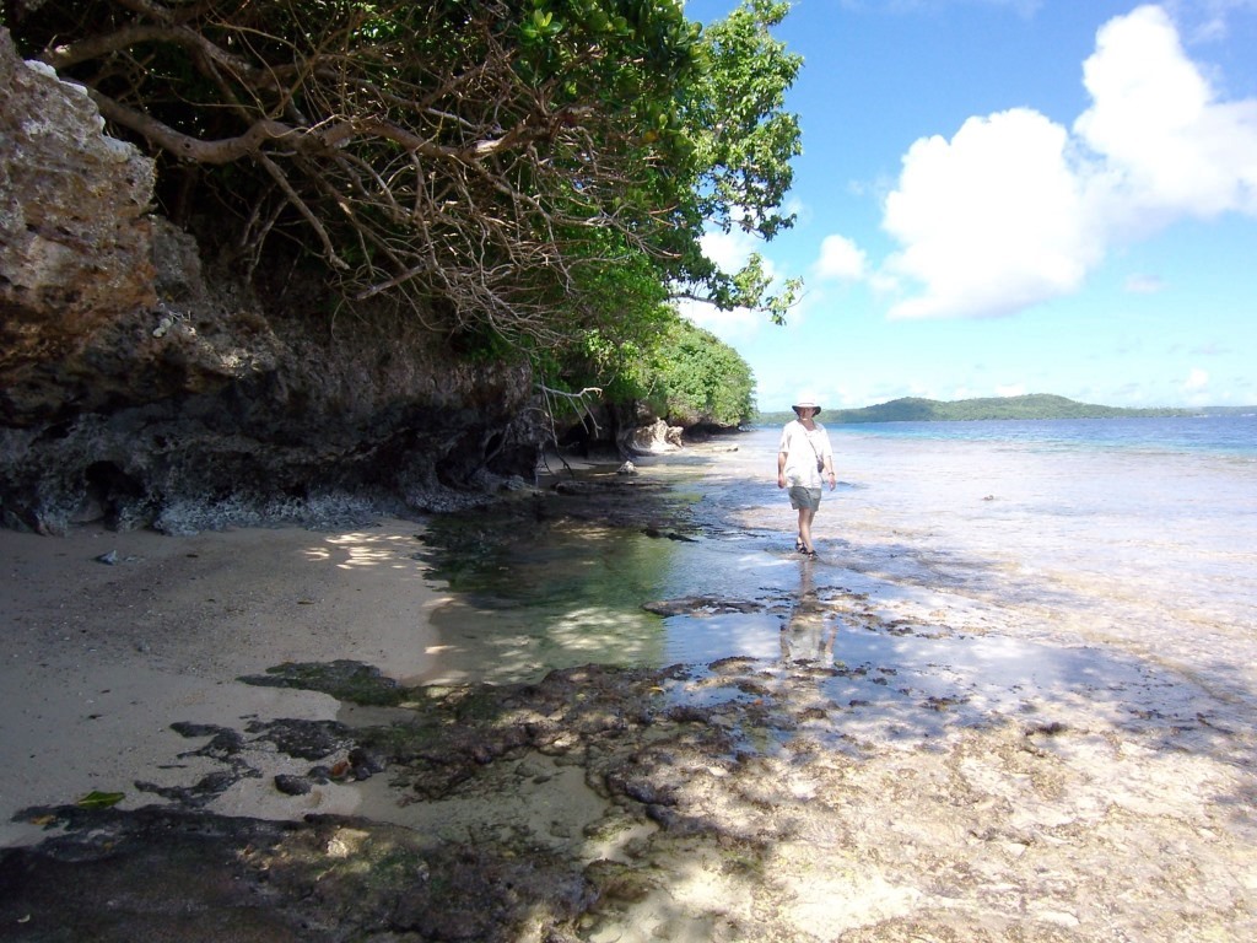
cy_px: 472
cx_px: 628
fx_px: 835
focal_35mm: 23
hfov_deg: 73.9
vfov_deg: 58.9
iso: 64
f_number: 5.6
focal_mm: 3.8
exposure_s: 1/125
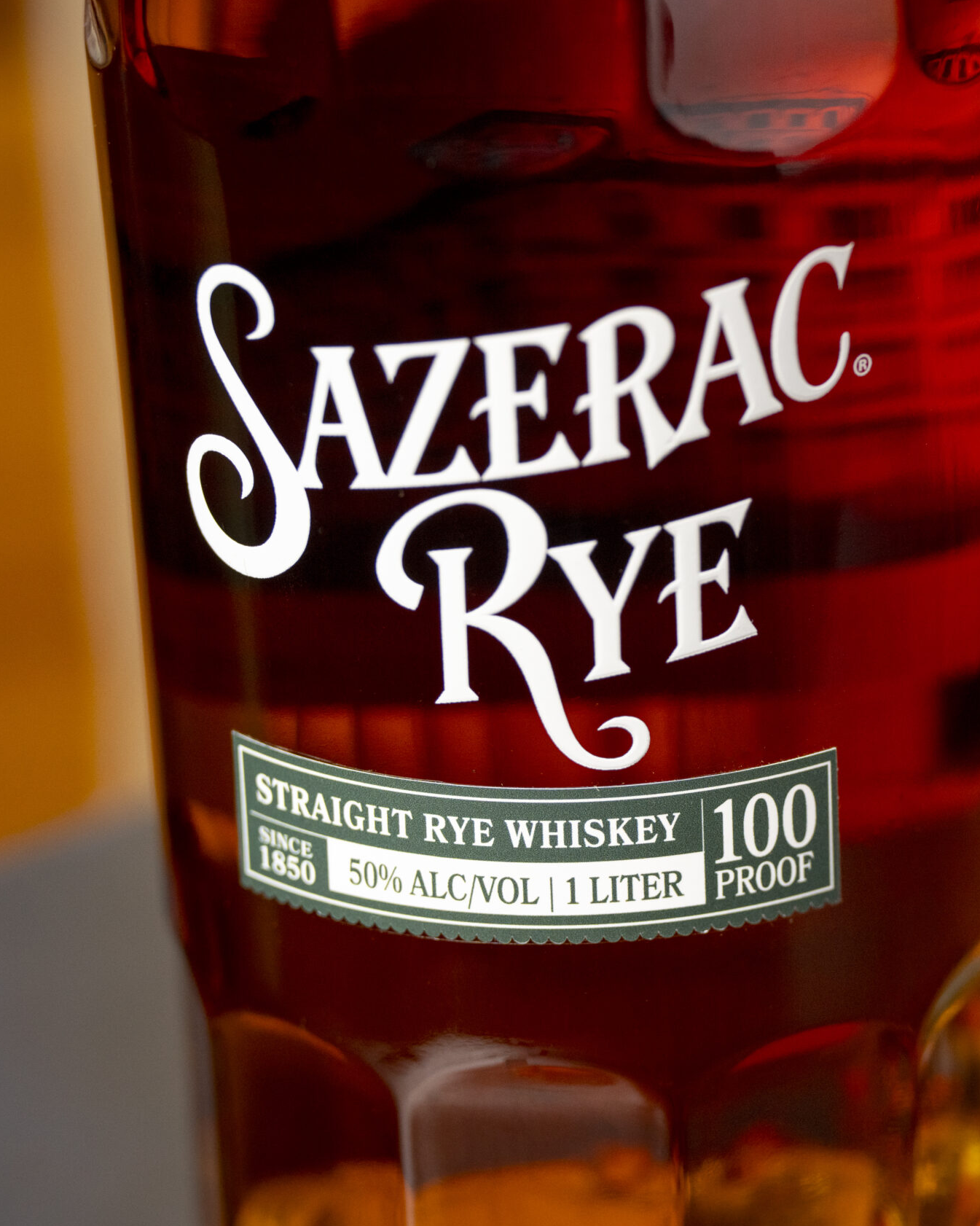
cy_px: 621
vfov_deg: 10.2
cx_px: 878
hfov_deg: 8.1
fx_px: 6890
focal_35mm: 190
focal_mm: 133
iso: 1250
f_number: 4.5
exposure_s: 1/320
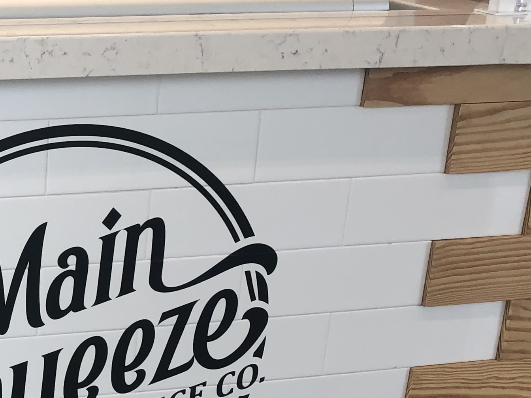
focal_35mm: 84
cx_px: -57
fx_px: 1289
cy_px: 353
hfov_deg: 22.0
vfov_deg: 17.3
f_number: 1.8
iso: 40
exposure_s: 1/120
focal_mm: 3.99
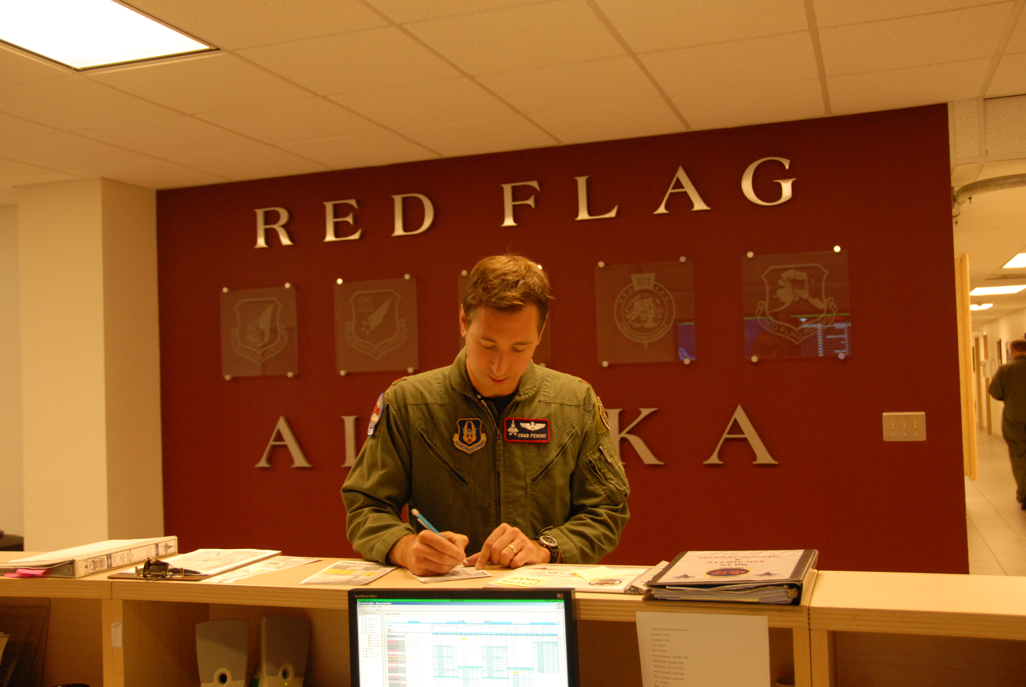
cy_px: 344
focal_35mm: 36
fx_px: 1027
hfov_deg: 53.1
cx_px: 513
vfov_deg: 37.0
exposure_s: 1/40
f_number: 3.8
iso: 800
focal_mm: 24
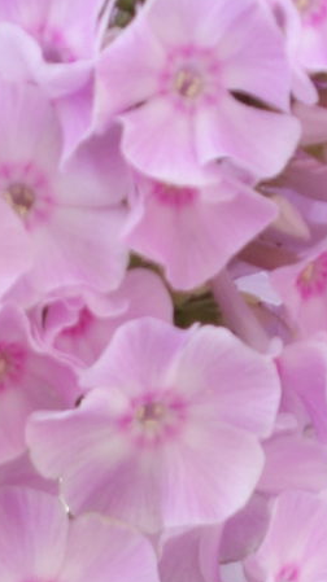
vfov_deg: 7.7
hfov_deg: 4.6
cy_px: 1303
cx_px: -7
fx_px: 4061
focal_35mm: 263
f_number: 4
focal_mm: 16.39
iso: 125
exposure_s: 1/100
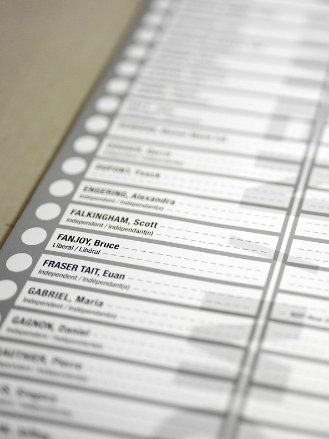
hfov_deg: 19.9
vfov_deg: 26.7
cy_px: 217
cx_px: 276
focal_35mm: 73
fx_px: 925
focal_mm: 50
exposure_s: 1/500
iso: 2000
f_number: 1.2
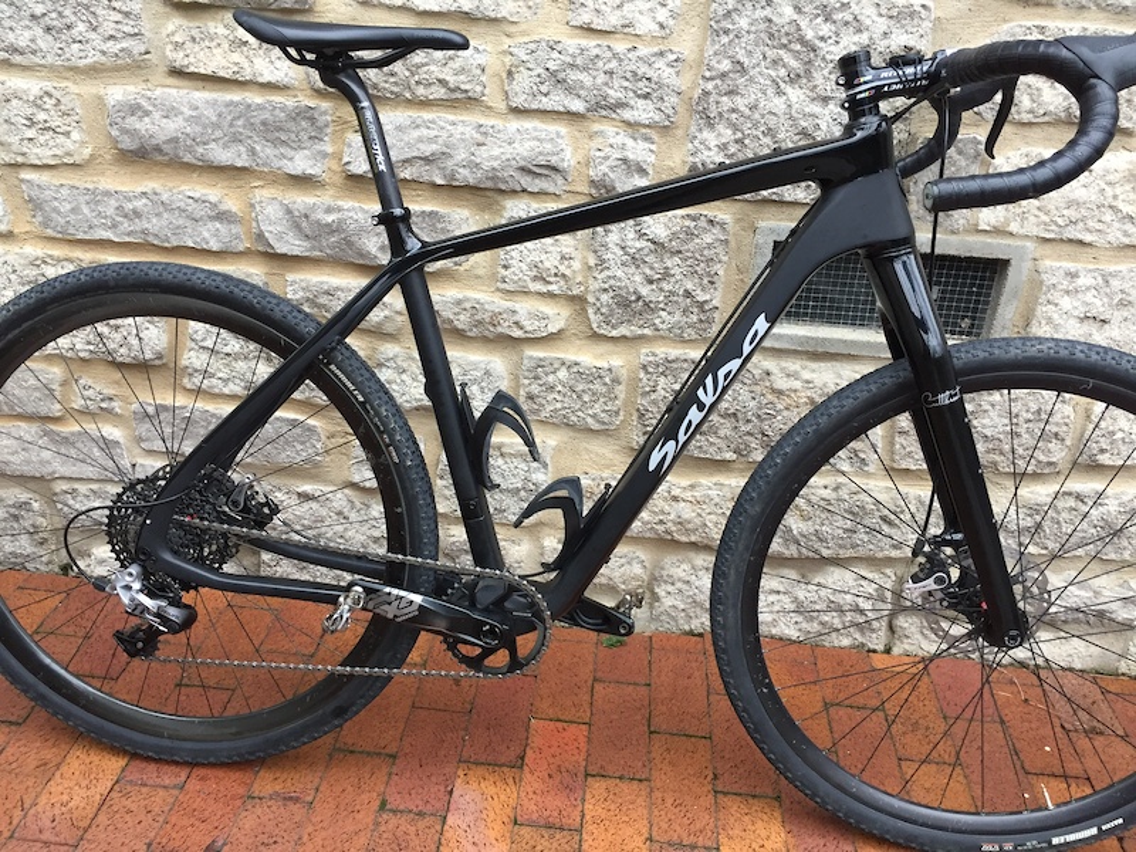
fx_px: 952
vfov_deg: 48.2
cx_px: 568
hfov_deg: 61.7
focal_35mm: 29
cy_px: 426
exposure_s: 1/30
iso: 40
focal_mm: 4.15
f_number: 2.2
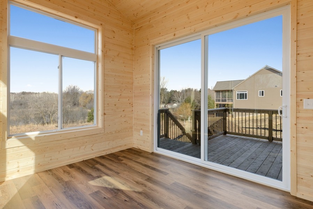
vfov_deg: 64.6
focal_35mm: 19
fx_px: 165
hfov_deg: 86.9
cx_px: 156
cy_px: 104
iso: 400
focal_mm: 19
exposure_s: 1/15
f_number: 19
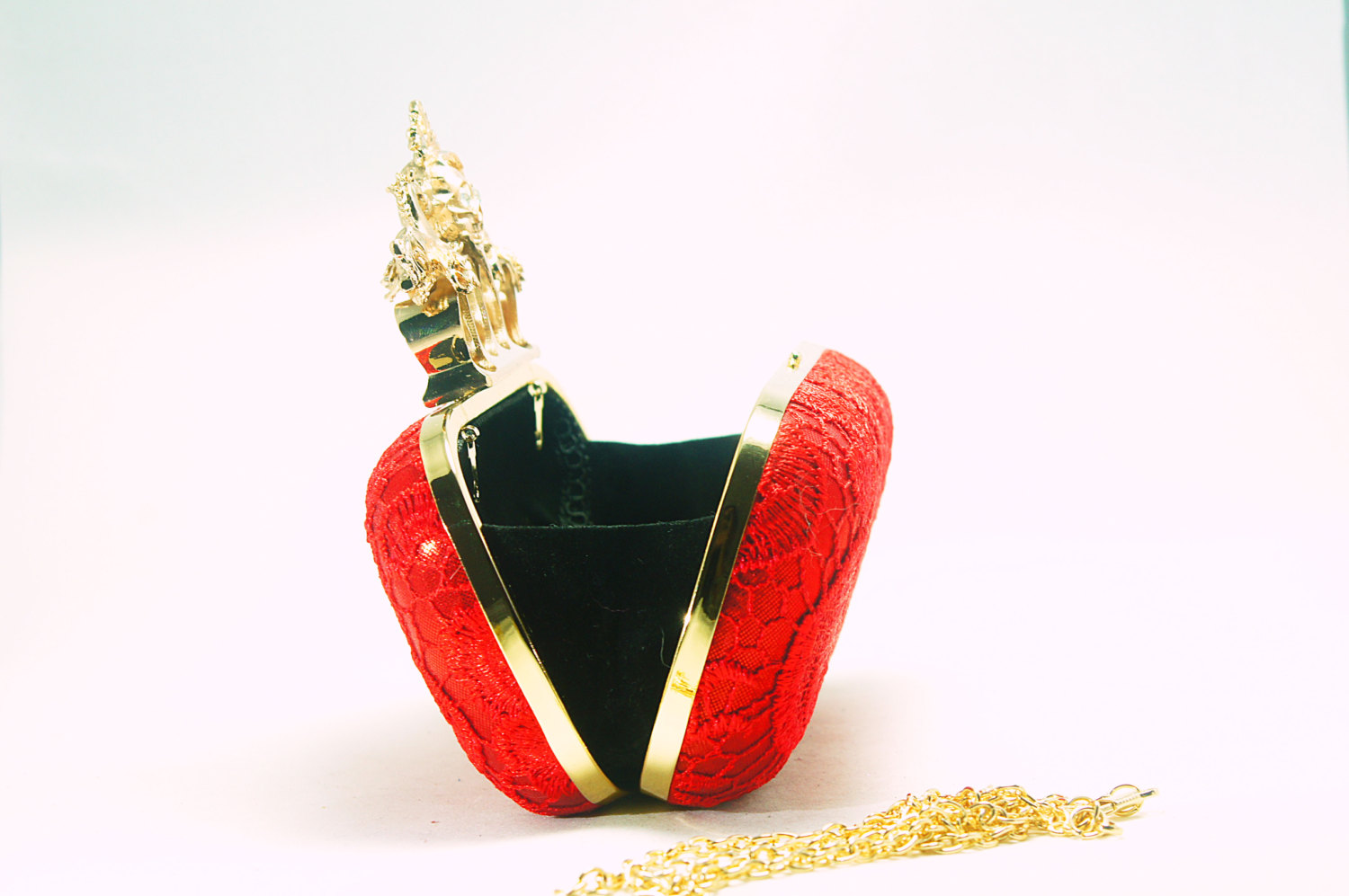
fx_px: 3931
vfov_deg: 13.0
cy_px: 448
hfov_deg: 19.5
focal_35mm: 105
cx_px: 674
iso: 200
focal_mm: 70
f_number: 9
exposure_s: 1/5
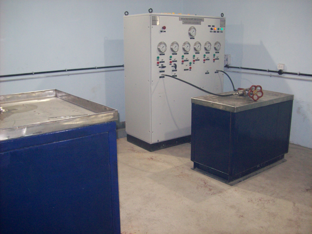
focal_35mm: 36
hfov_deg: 51.4
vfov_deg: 39.6
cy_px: 117
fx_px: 324
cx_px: 156
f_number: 2.7
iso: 200
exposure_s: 1/64
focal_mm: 6
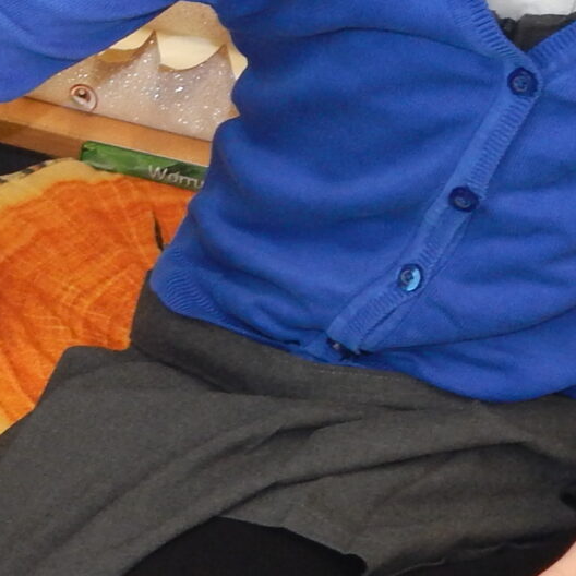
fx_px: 3069
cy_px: 262
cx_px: -436
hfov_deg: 10.2
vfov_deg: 10.7
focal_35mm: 163
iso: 200
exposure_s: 1/30
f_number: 3.4
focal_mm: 6.8
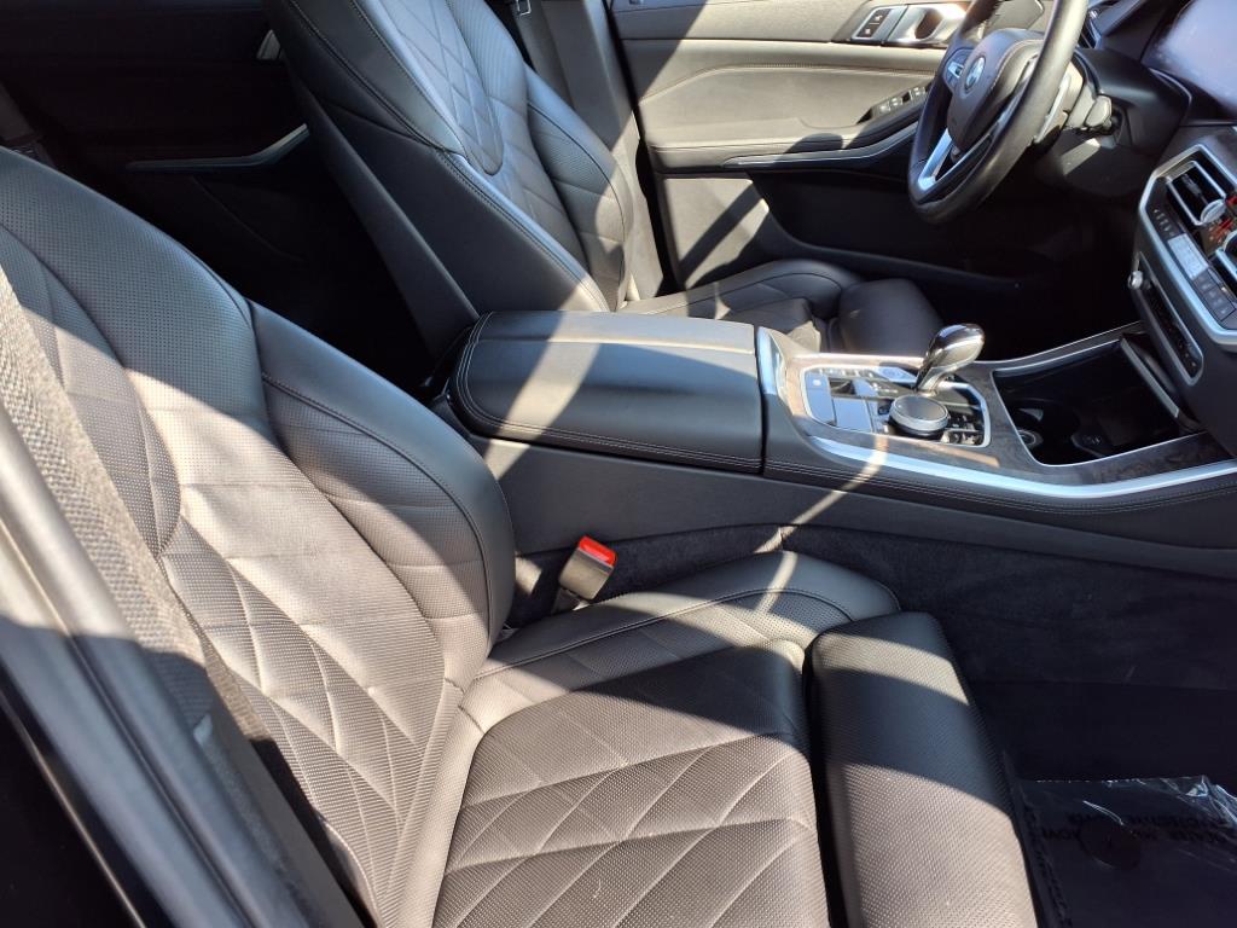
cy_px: 464
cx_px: 618
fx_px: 965
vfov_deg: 51.4
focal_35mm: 27
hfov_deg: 65.3
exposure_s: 1/189
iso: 40
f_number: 1.9
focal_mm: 3.58
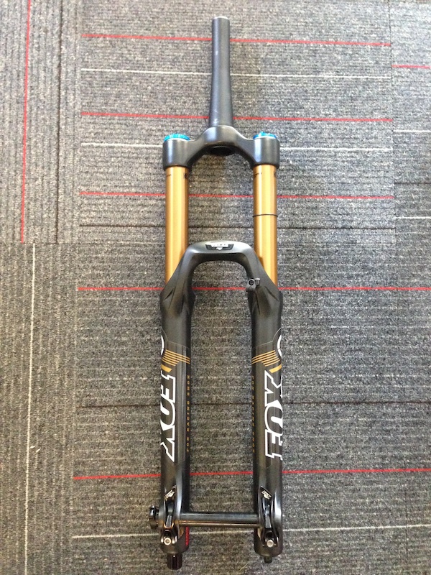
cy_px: 288
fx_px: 548
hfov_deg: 42.9
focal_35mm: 33
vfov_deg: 55.4
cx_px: 216
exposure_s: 1/15
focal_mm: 4.12
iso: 500
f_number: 2.4
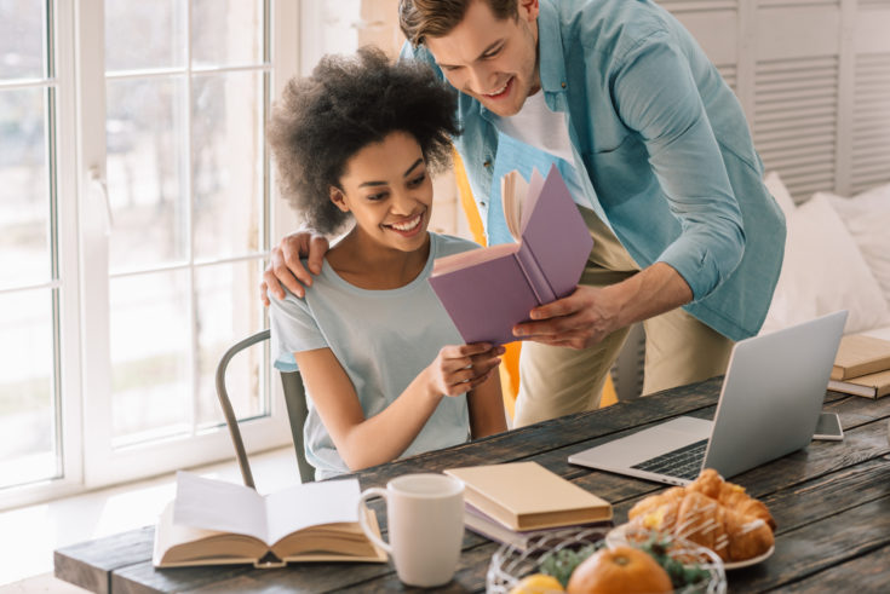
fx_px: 2103
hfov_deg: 23.9
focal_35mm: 85
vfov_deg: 16.1
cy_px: 297
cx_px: 445
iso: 250
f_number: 4
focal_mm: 85
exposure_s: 1/160
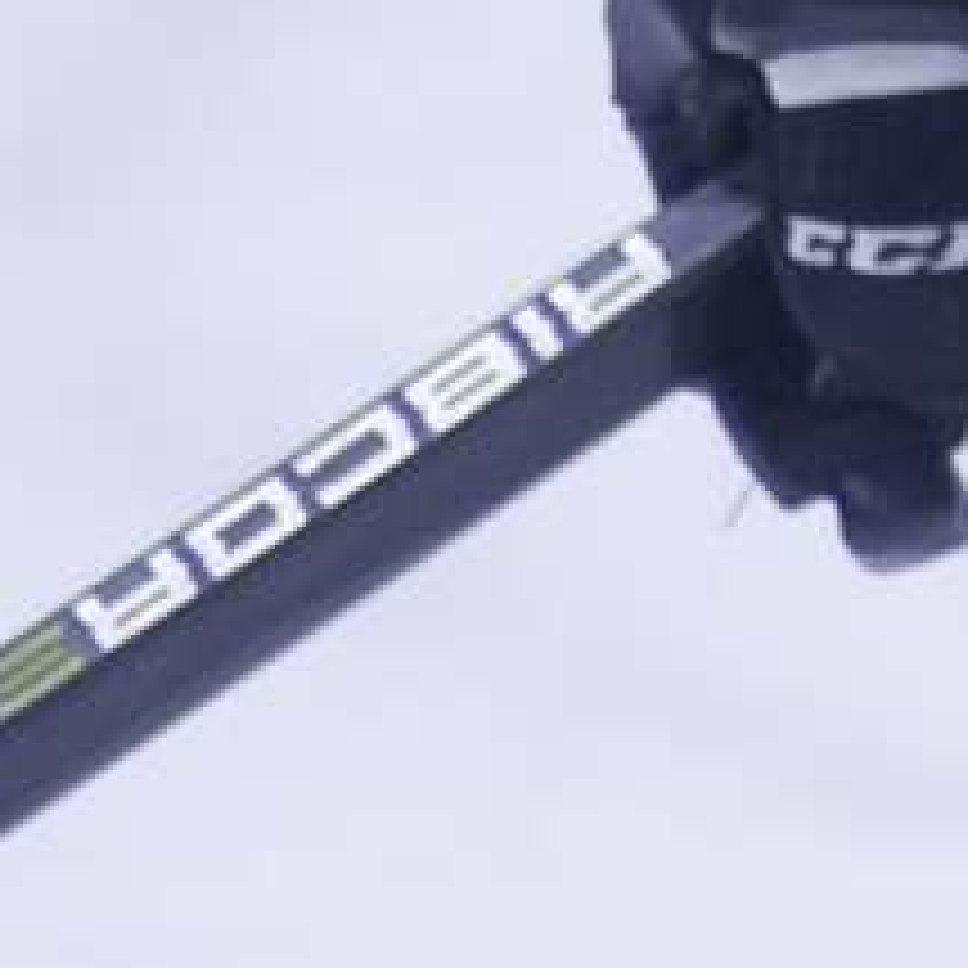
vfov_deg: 0.9
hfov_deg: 0.9
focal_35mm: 1886
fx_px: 59670
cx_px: 2796
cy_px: -1911
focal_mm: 155
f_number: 2.8
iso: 1000
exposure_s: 1/500
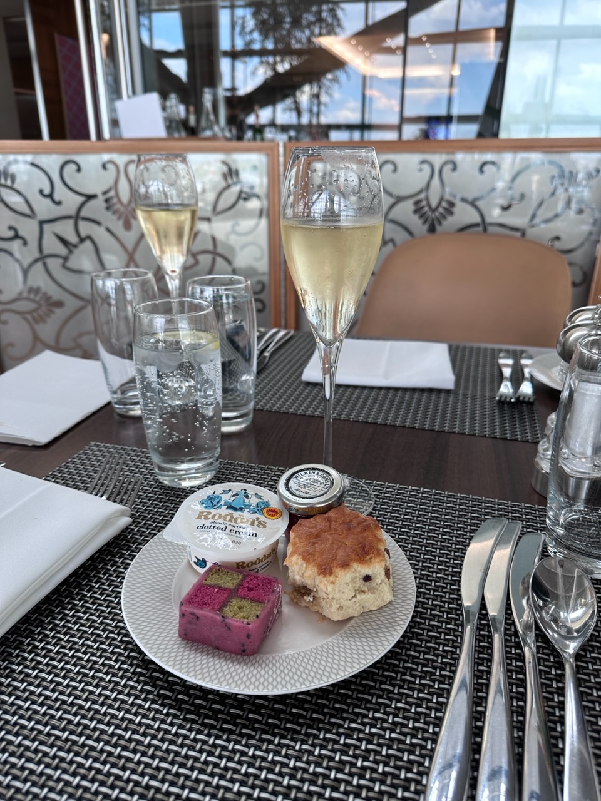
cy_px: 400
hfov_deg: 56.8
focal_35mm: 24
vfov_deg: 71.6
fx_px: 556
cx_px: 300
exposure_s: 1/100
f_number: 1.78
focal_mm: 6.86
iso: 64
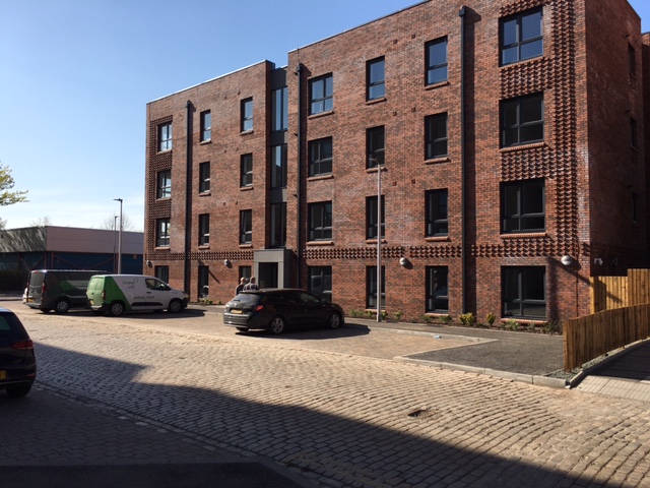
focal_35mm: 29
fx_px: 545
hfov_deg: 61.7
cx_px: 325
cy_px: 244
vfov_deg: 48.2
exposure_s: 1/1538
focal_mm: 4.15
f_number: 2.2
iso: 25
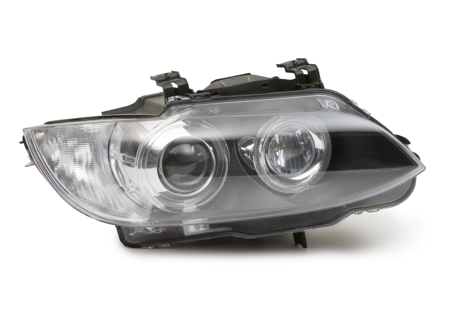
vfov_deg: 17.4
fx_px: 1006
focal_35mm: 78
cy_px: 154
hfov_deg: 26.0
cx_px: 232
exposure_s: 1/2.5
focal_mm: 52
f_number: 25
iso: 200
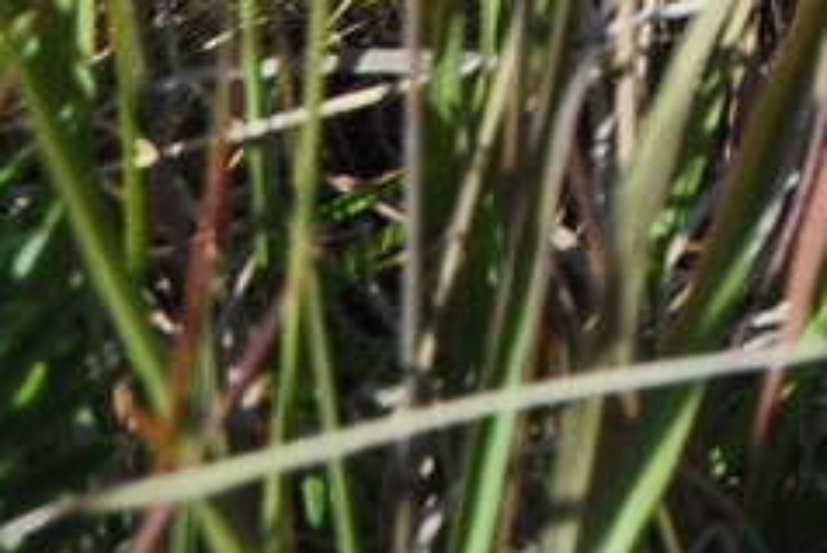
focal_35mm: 327
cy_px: -1294
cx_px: 2735
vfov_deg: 4.0
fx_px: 7516
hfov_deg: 5.8
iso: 200
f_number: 10
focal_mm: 32
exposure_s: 1/320
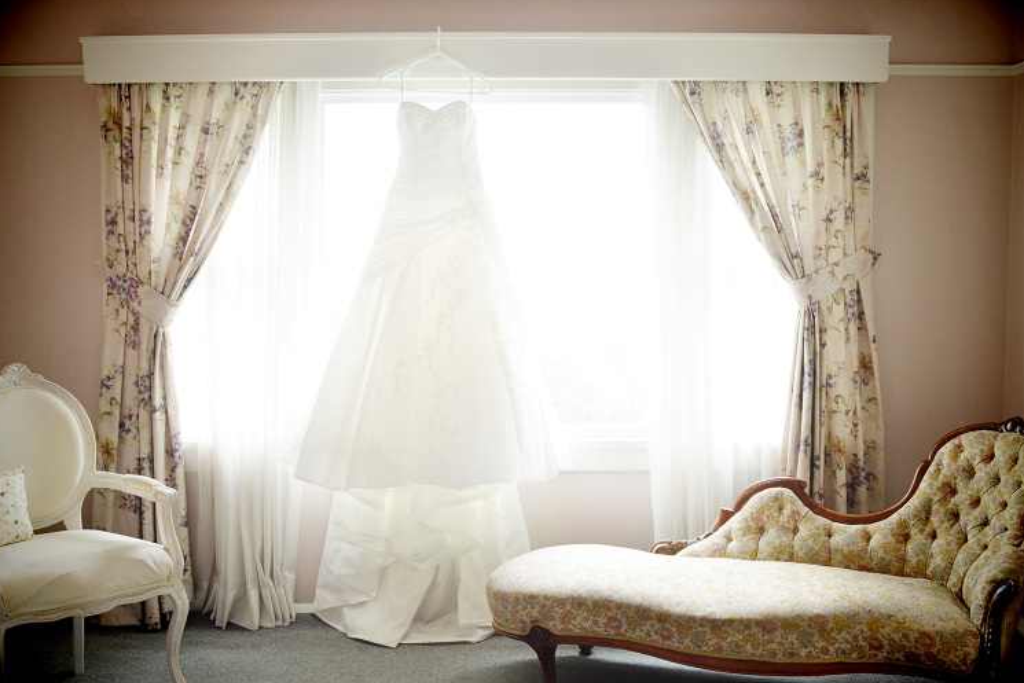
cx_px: 517
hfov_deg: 51.9
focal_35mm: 37
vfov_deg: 36.0
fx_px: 1053
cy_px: 341
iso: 800
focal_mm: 24
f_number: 4.5
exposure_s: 1/80
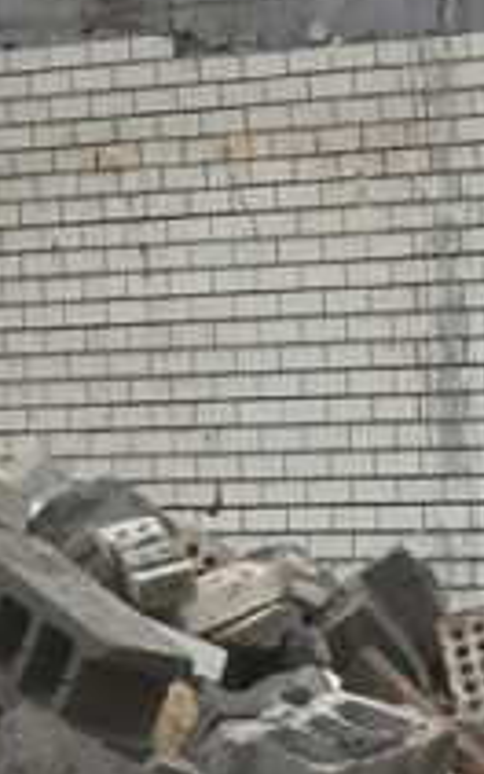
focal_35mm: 475
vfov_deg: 4.4
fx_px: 10018
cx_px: 315
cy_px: 923
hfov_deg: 2.8
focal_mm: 48
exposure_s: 1/250
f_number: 18
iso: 1250
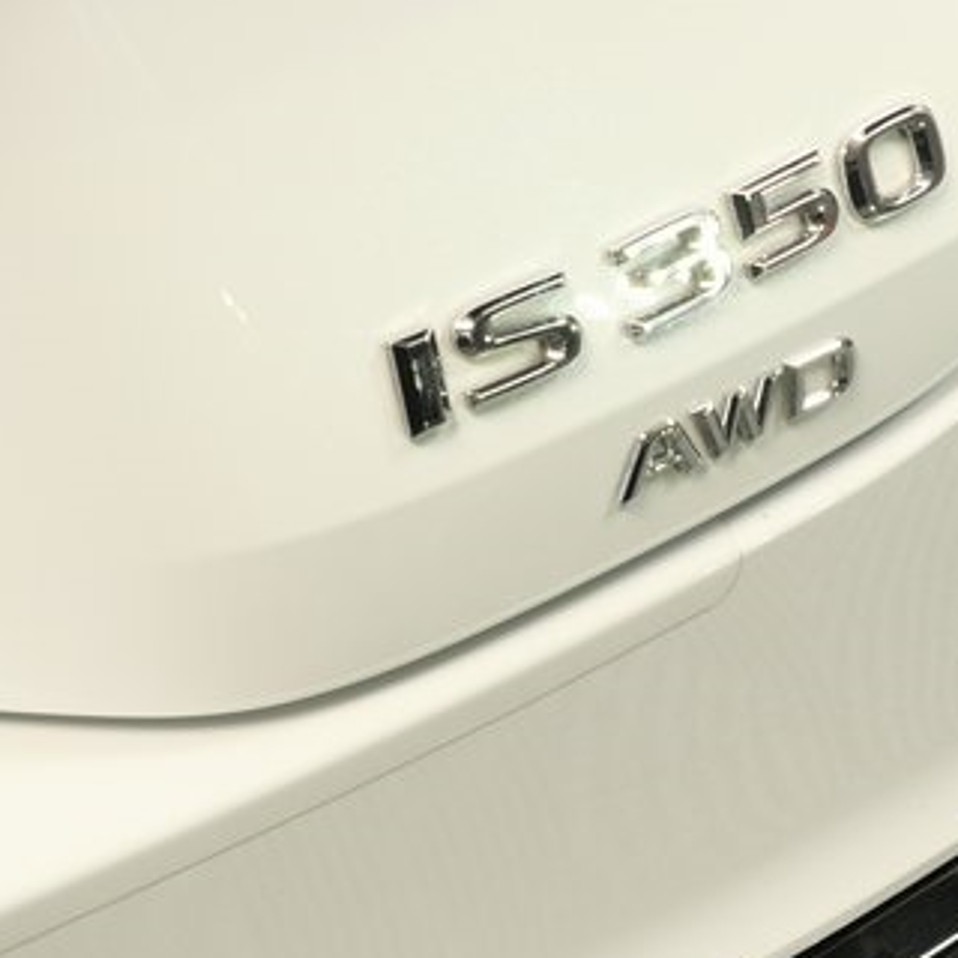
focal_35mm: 130
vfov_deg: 13.4
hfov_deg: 13.4
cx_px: 644
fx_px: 4070
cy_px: 281
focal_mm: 23
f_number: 5.6
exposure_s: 1/250
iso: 250
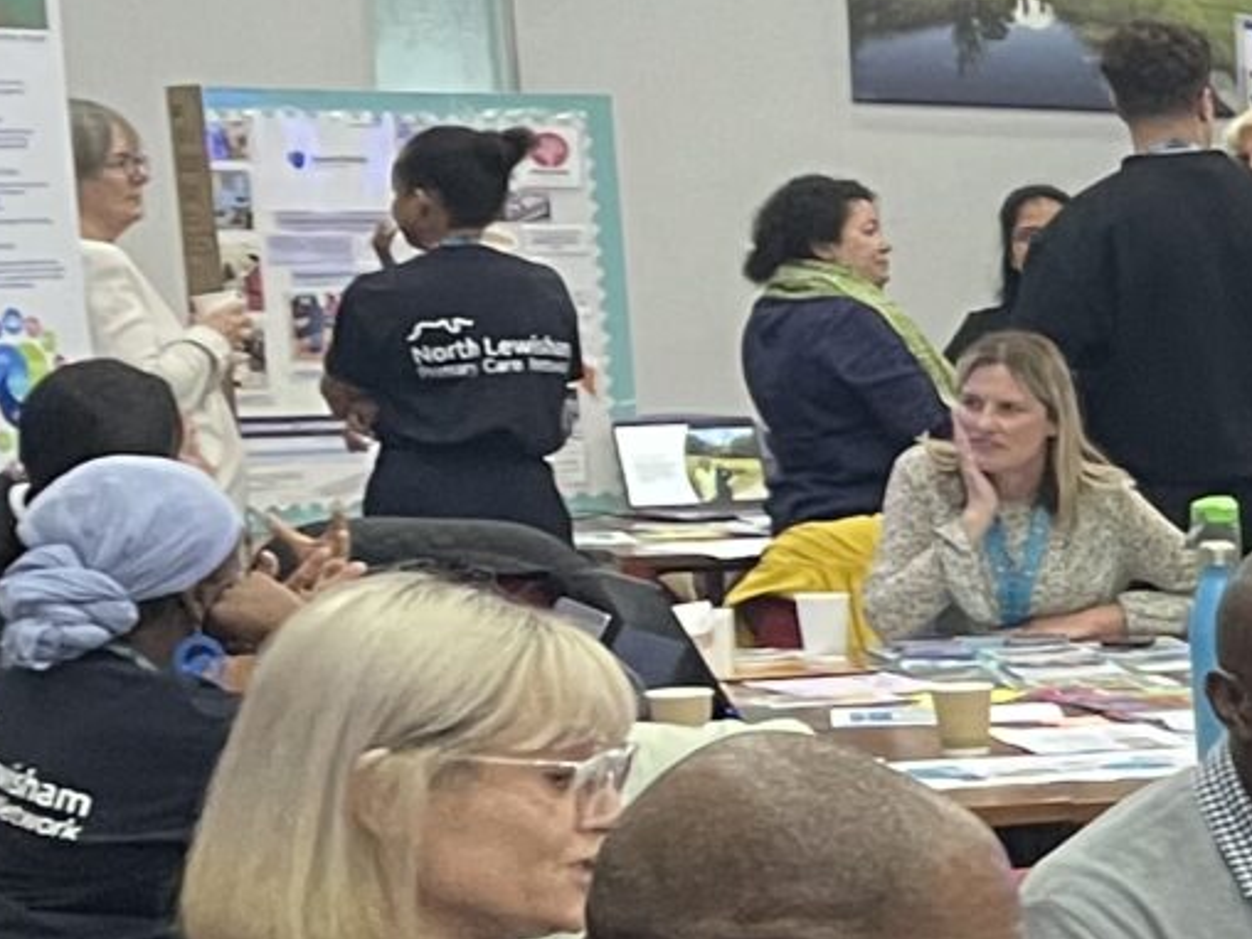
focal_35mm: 131
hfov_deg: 12.2
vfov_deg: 11.1
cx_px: 2923
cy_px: 1104
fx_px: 4738
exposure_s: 1/40
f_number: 1.6
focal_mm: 4.2
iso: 400
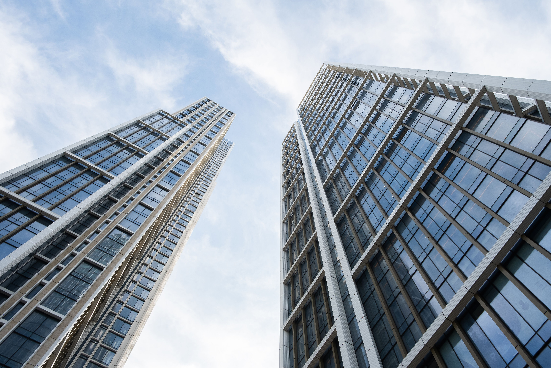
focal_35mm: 27
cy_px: 184
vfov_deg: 47.9
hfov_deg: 67.4
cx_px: 276
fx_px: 413
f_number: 7.1
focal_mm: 18
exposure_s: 1/340
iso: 200
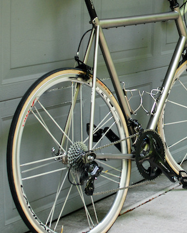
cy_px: 92
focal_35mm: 102
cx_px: 141
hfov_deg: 15.0
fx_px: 705
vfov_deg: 18.8
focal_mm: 35
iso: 400
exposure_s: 1/80
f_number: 3.5
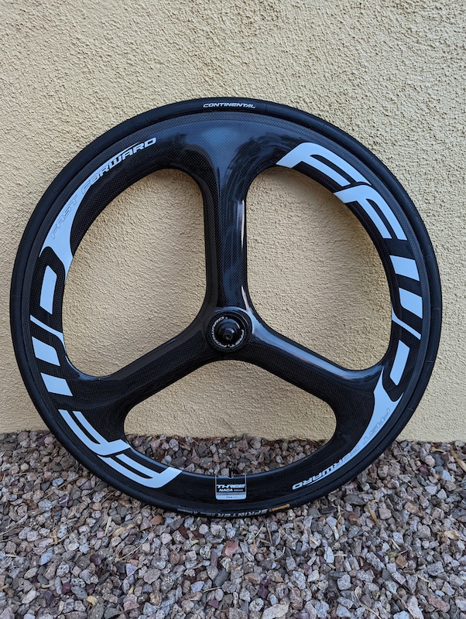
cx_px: 233
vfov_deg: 71.5
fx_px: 430
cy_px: 310
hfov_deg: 56.9
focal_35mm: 24
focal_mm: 6.81
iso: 658
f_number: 1.85
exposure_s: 1/67.9
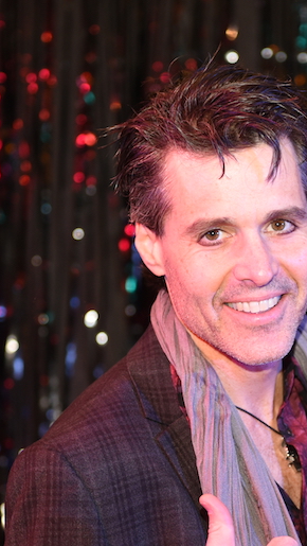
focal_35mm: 171
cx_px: 271
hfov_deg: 7.1
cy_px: 398
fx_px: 2473
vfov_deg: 12.6
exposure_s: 1/200
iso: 1000
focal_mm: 70
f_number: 2.8
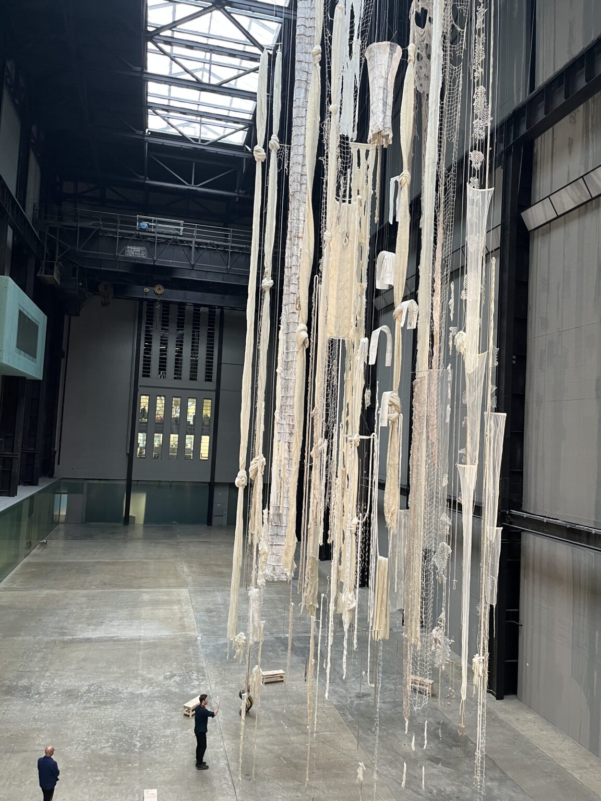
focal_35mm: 26
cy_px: 400
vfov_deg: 67.3
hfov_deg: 53.1
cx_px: 300
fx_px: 602
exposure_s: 1/50
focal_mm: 5.1
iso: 160
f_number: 1.6
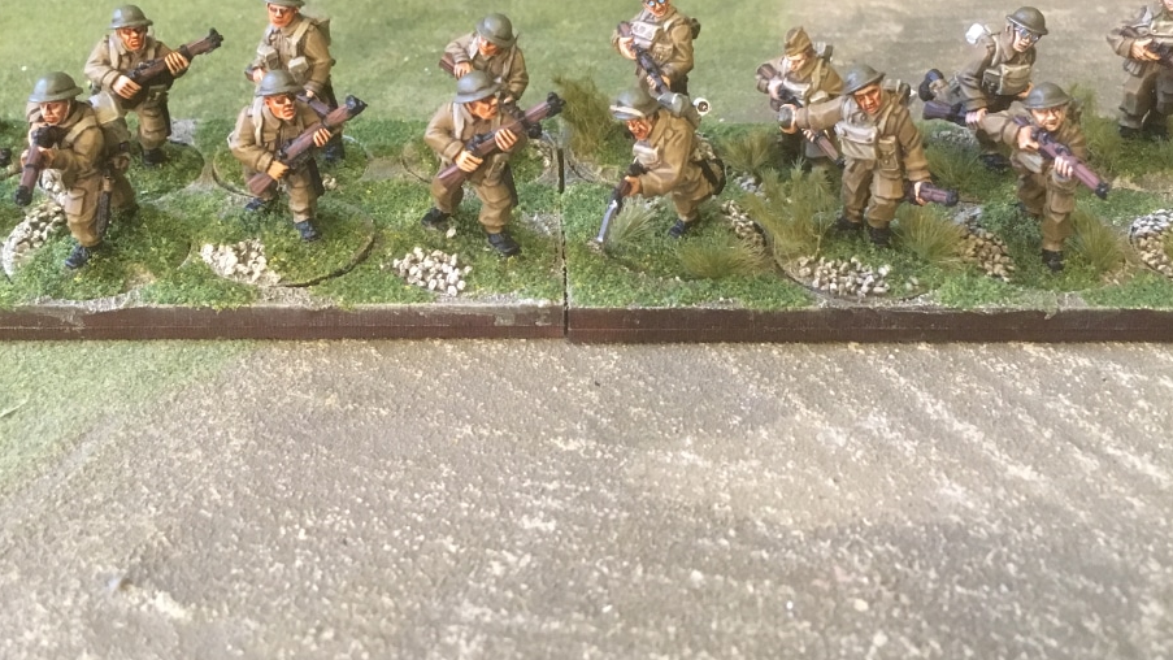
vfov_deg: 28.0
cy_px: 166
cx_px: 577
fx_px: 1306
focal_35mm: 42
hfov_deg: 48.4
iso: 200
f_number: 2.2
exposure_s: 1/25
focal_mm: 4.15
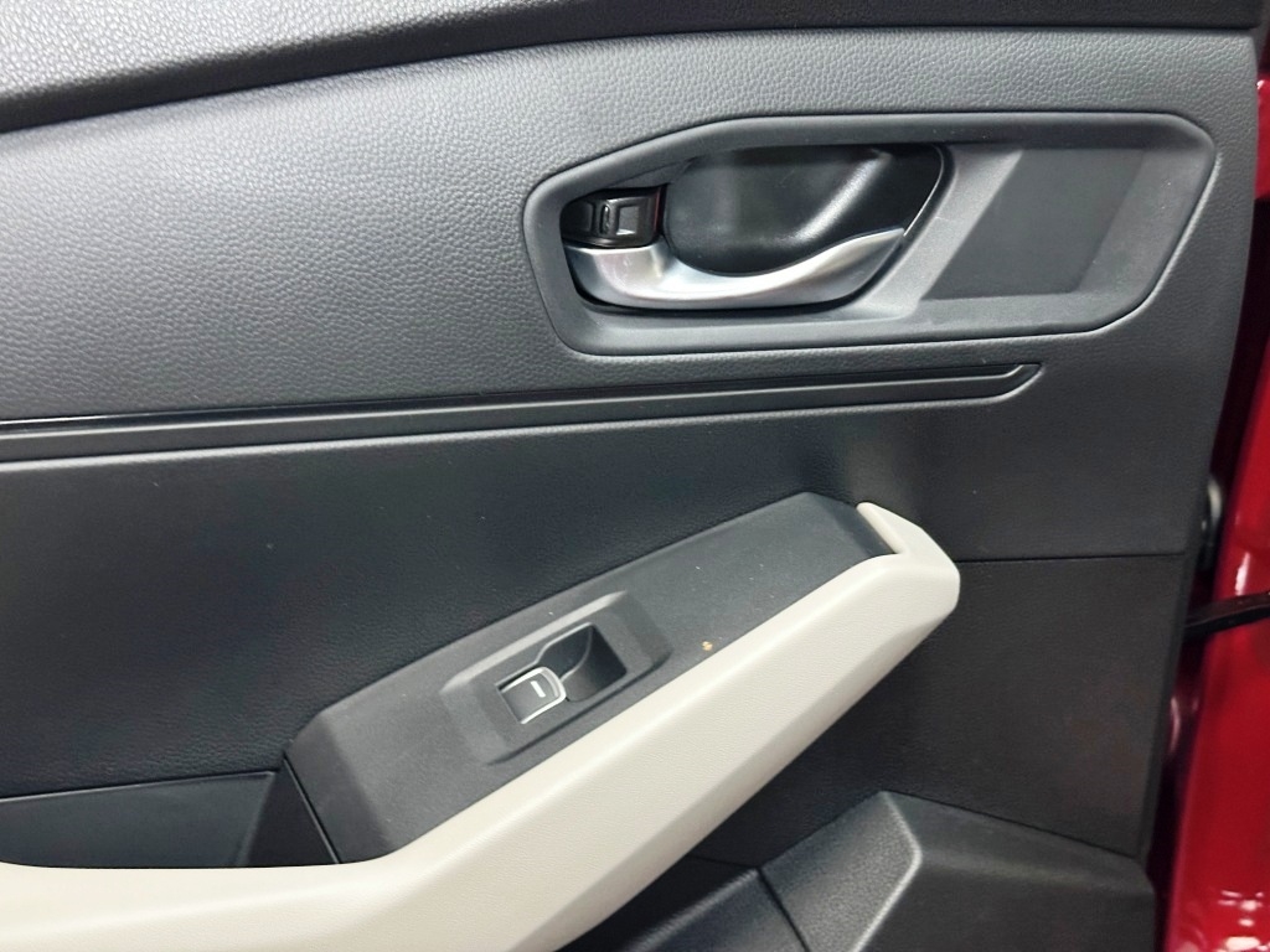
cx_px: 635
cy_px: 476
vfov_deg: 30.3
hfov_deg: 39.7
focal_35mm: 48
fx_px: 1761
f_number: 1.78
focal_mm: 6.86
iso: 640
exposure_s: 1/30
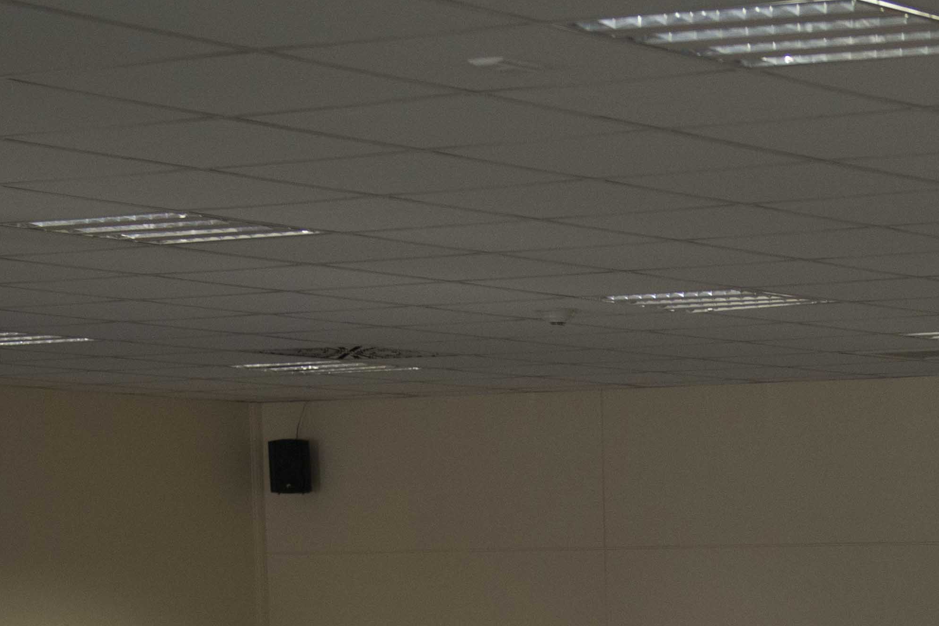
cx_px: 976
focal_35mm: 141
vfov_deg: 9.3
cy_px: 1092
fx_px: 3679
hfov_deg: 14.3
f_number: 3.2
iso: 1000
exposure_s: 1/200
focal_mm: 38
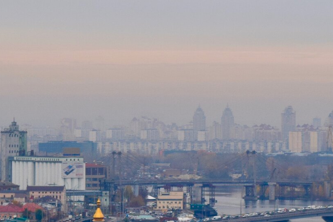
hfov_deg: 8.1
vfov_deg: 5.4
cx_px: 73
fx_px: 2336
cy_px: 137
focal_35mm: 253
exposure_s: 1/320
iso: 400
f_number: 10
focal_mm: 55
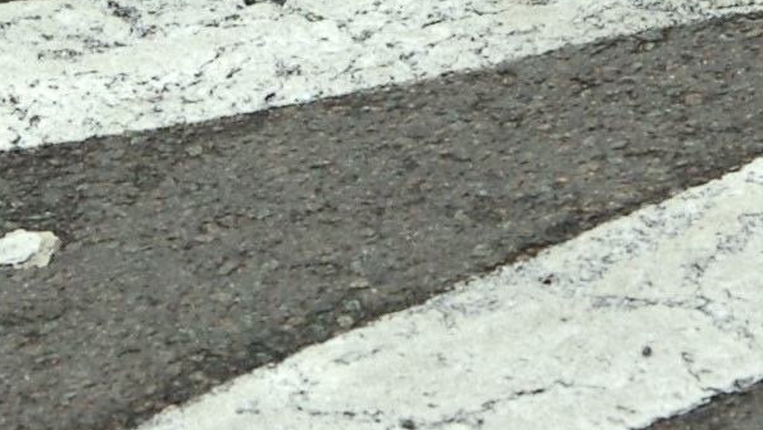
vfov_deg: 1.6
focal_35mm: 779
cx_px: 109
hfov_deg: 2.8
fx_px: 15764
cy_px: -140
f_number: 5.3
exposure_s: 1/500
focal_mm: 120
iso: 400
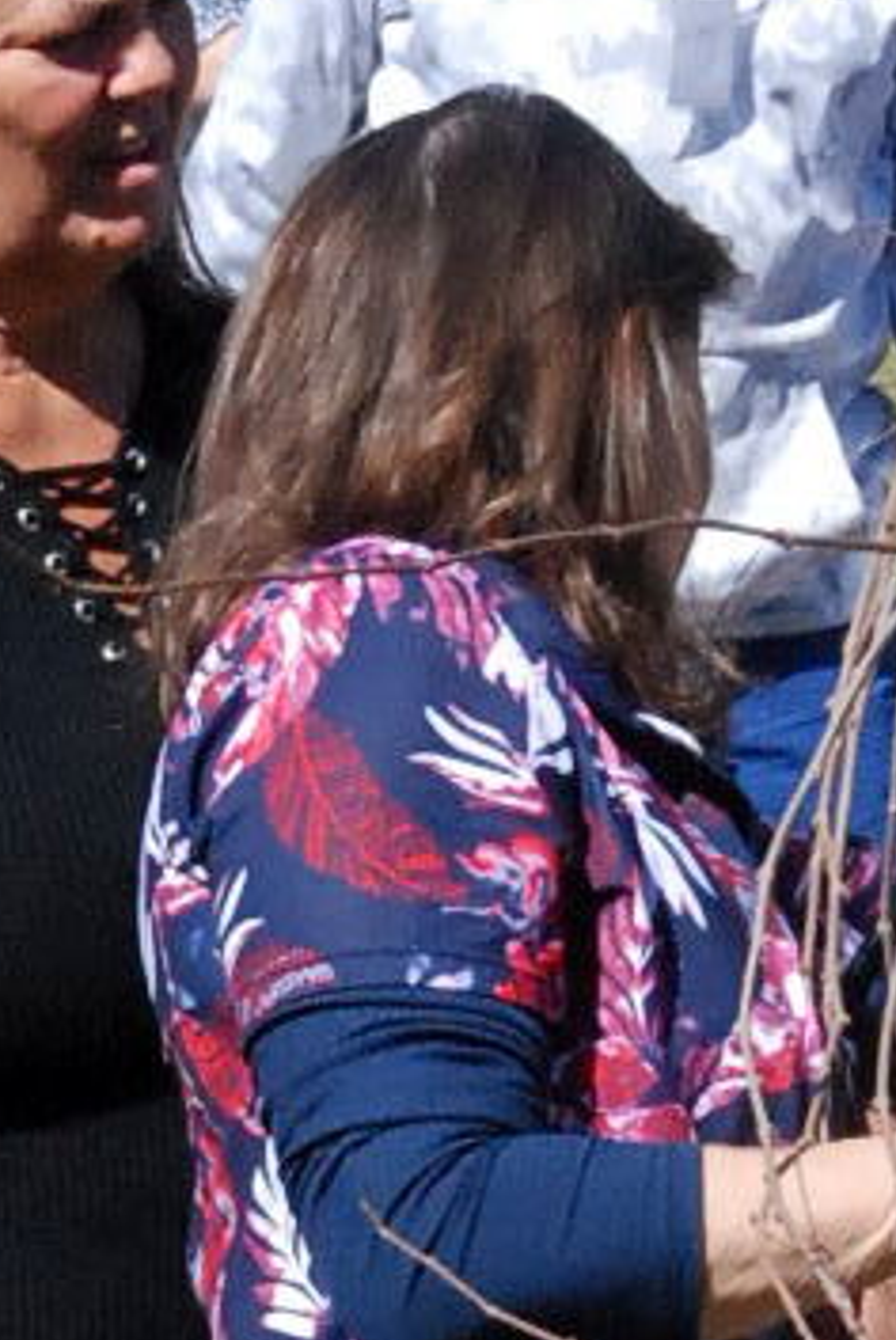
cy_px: 945
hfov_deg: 3.4
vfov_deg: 5.0
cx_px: 334
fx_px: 15313
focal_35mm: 411
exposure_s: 1/800
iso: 1600
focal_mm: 50
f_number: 14
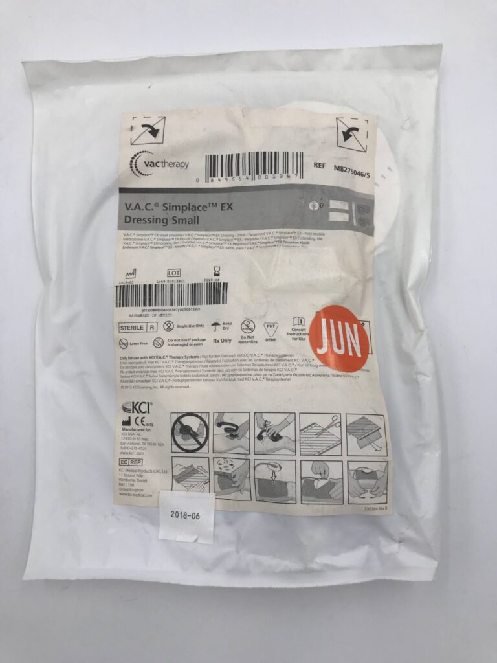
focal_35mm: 28
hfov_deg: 49.7
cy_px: 332
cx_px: 248
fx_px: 536
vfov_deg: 63.4
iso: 20
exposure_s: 1/223
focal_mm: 3.99
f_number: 1.8
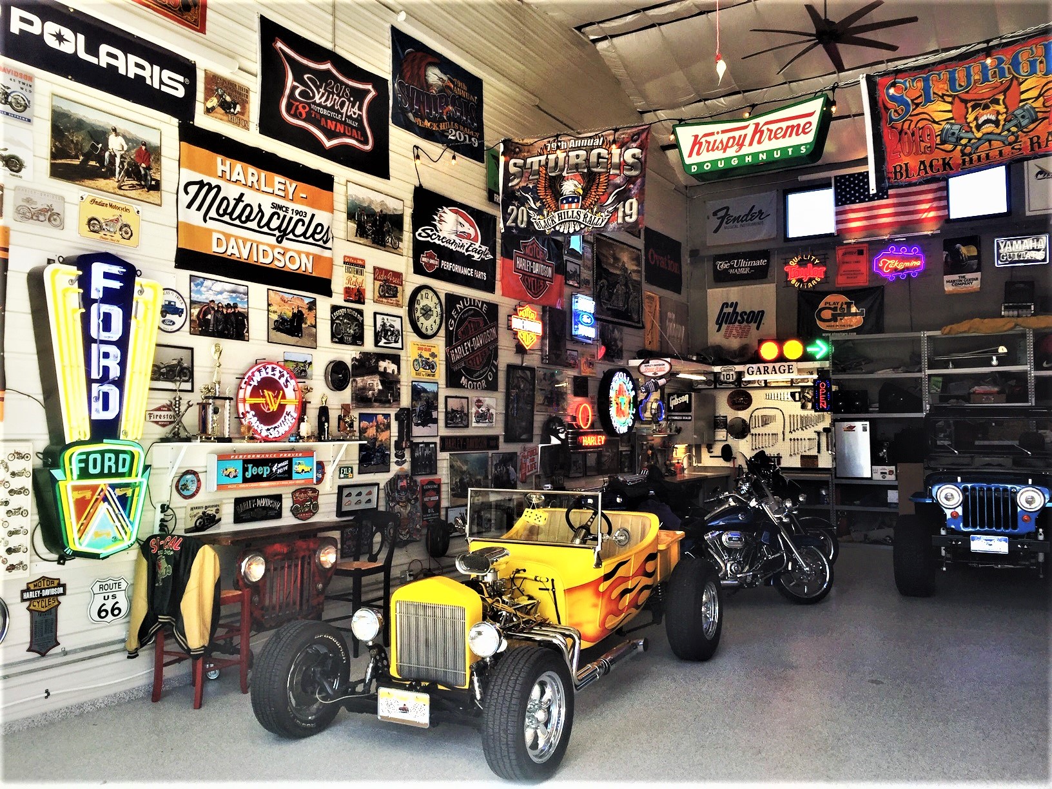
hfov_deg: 61.7
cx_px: 526
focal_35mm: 29
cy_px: 394
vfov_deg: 48.2
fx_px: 881
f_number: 2.2
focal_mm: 4.15
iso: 32
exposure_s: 1/166
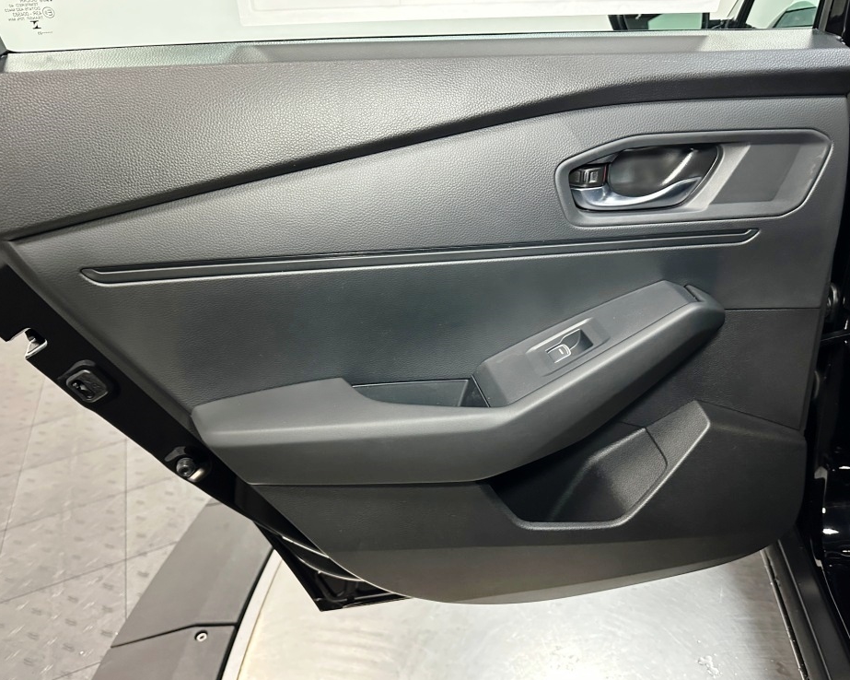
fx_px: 654
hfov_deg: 66.0
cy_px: 338
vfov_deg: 54.9
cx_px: 451
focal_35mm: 26
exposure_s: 1/40
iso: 800
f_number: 1.78
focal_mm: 6.86
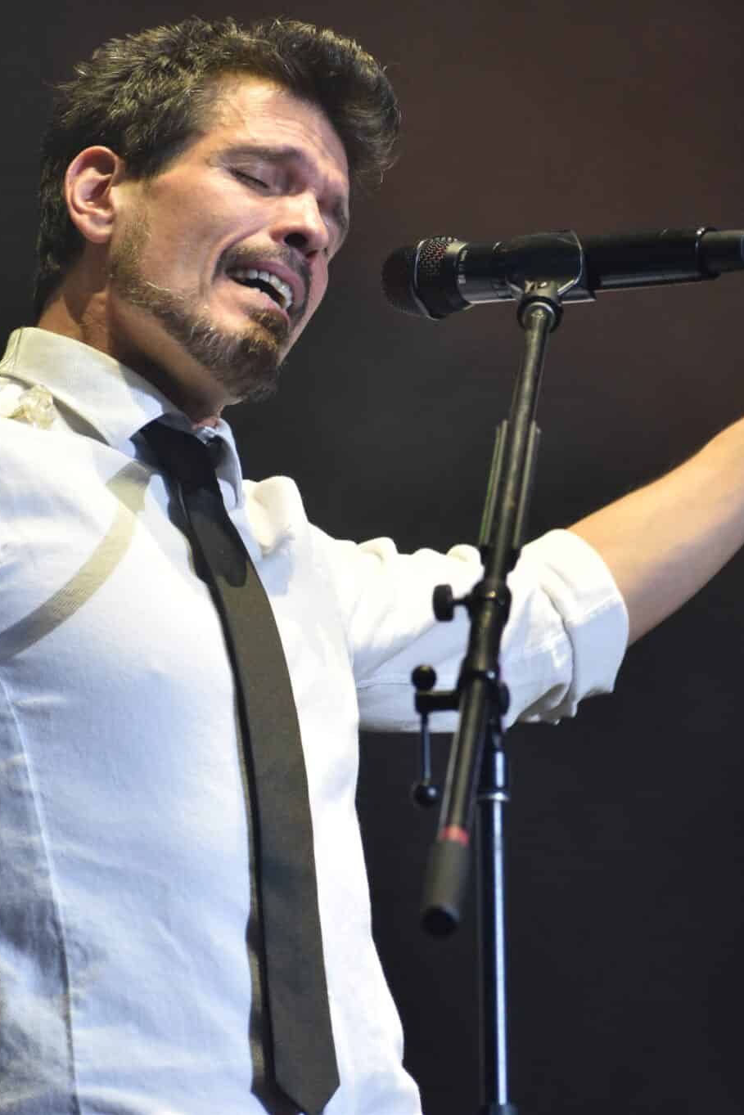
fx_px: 8731
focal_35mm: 282
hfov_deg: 4.9
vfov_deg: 7.3
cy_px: 558
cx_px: 263
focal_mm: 125
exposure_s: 1/80
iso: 800
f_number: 4.8
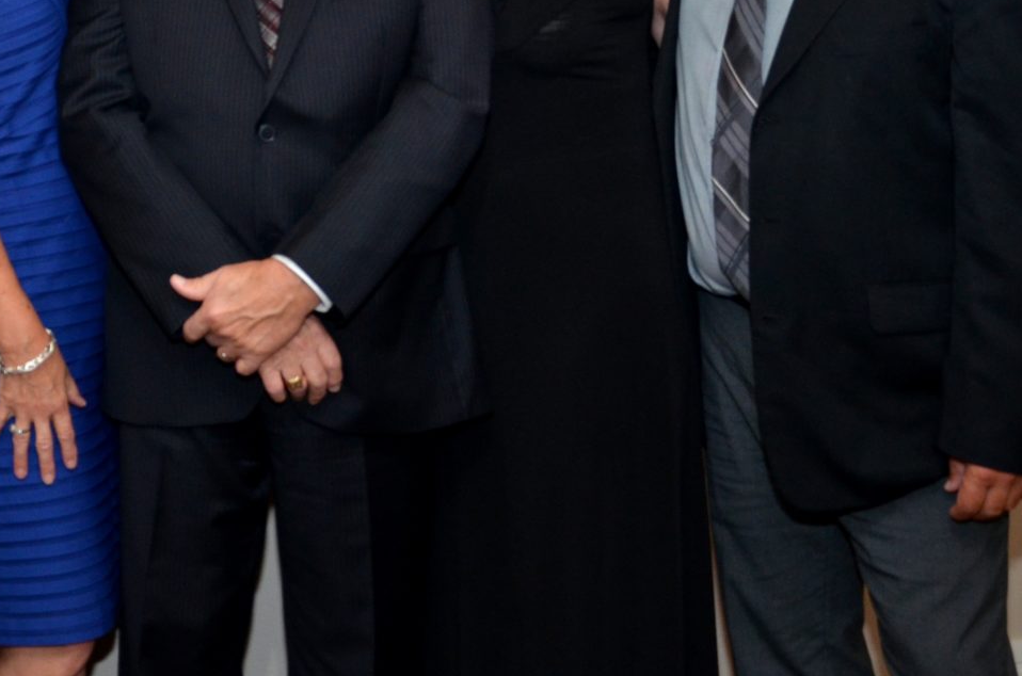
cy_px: -16
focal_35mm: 77
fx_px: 2181
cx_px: 222
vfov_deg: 17.2
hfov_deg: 26.0
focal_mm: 24
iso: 800
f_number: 4
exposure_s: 1/60
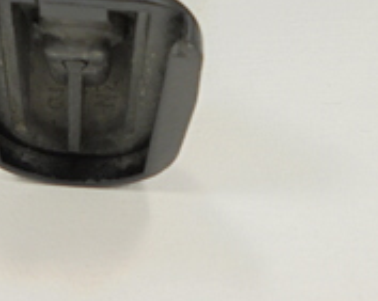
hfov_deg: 20.7
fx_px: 1028
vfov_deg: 15.0
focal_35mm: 92
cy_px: -203
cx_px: 103
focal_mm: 4.6
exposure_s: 1/60
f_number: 3.5
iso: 100
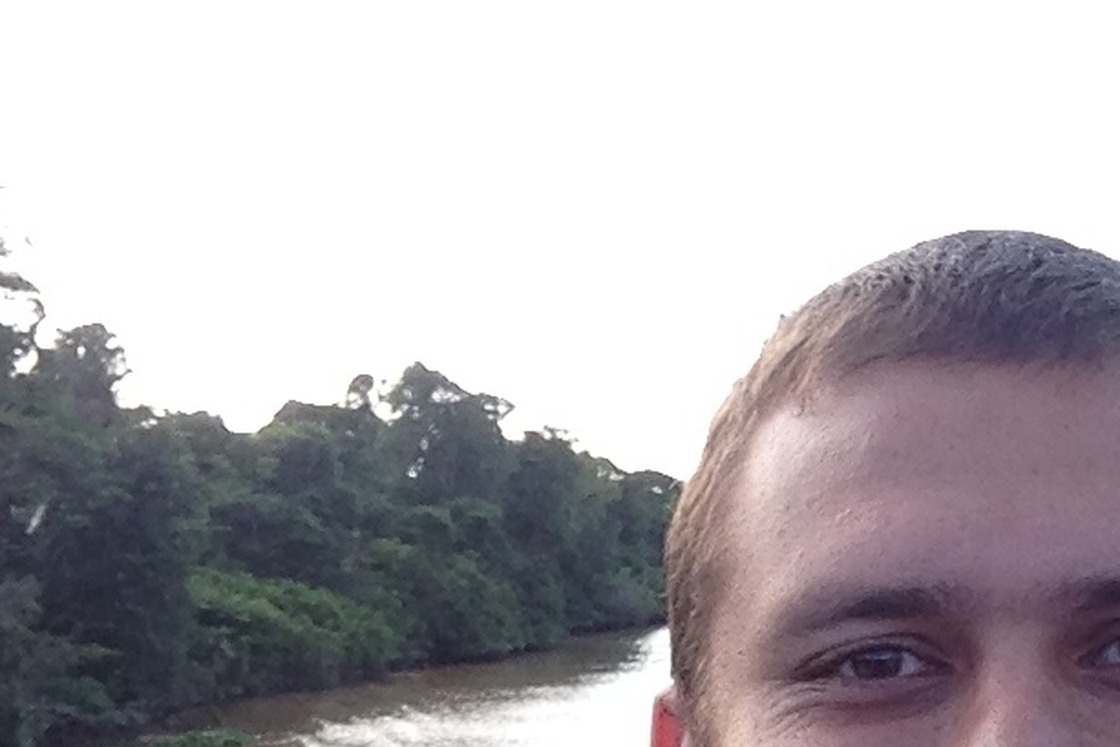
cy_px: 780
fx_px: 2365
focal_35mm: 76
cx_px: 1120
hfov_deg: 25.3
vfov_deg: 17.5
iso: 32
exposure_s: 1/231
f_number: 2.4
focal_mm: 2.18
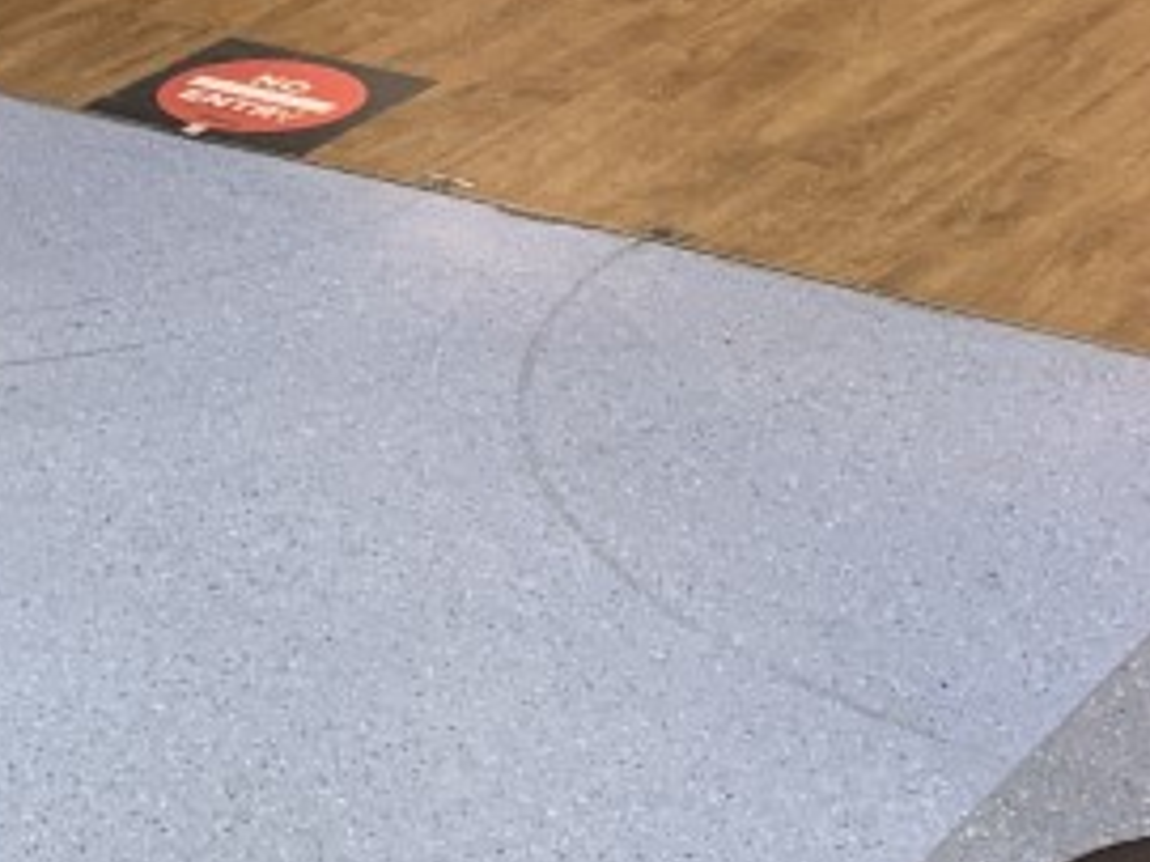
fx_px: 3819
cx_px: 378
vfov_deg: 11.8
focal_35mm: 115
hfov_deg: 17.1
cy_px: -760
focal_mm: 4.25
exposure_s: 1/50
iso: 100
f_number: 1.8
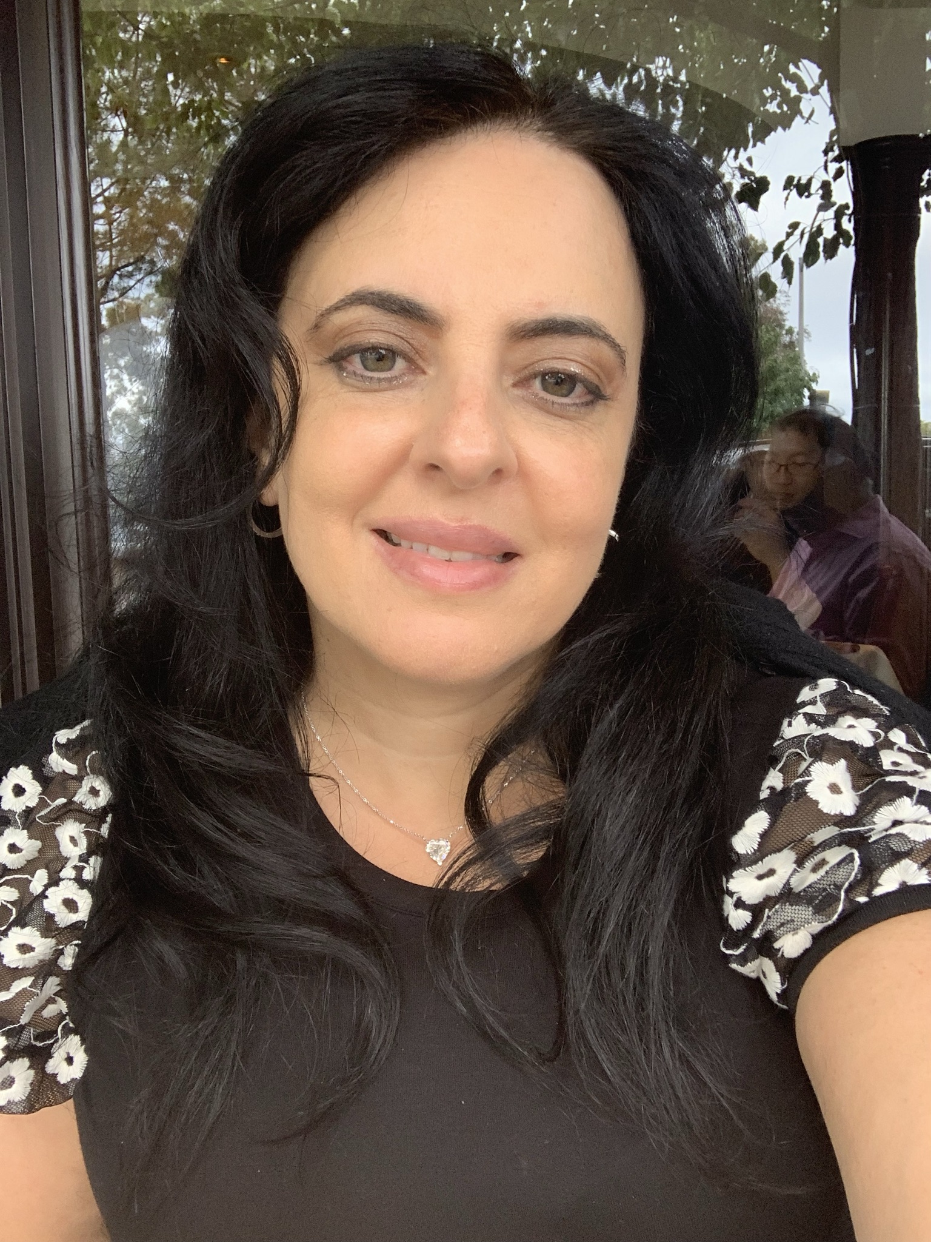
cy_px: 621
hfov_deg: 44.2
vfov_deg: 56.8
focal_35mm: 32
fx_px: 1148
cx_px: 466
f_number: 2.2
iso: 100
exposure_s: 1/60
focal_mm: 2.87
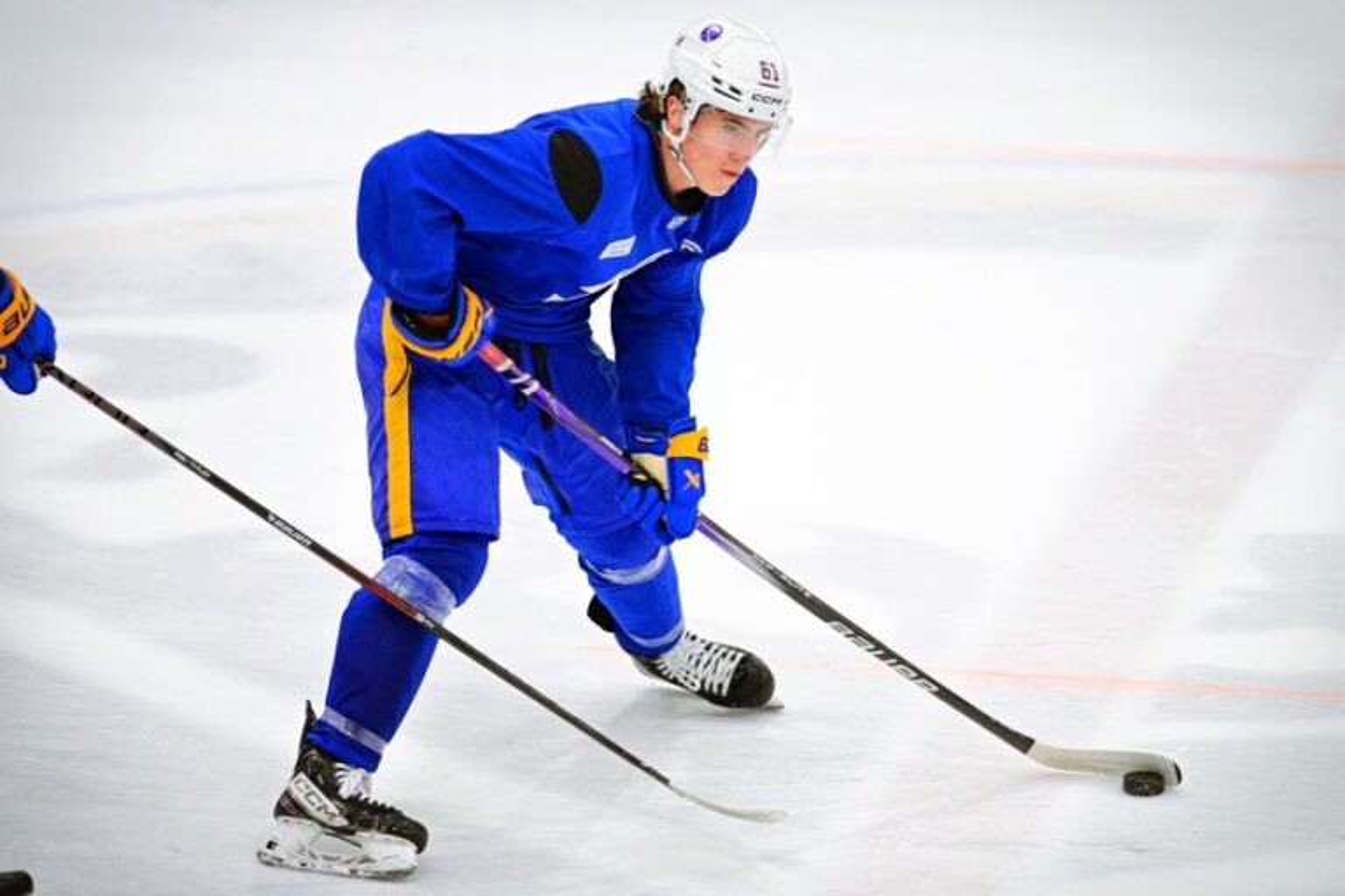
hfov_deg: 6.9
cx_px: 672
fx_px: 11207
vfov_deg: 4.6
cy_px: 448
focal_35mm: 300
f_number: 2.8
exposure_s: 1/1600
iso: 6400
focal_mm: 300
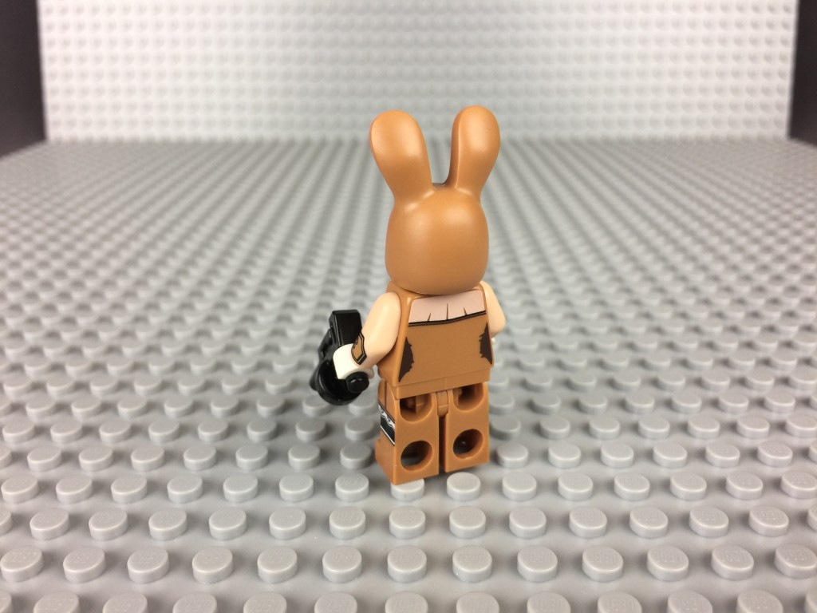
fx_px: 684
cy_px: 306
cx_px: 408
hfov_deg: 61.7
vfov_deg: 48.2
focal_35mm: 29
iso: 32
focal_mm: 4.15
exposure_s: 1/40
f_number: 2.2
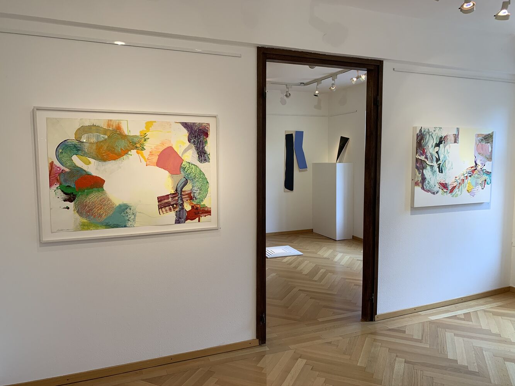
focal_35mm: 26
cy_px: 193
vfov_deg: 53.1
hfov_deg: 67.3
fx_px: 387
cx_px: 258
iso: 50
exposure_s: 1/100
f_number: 1.8
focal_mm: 4.25
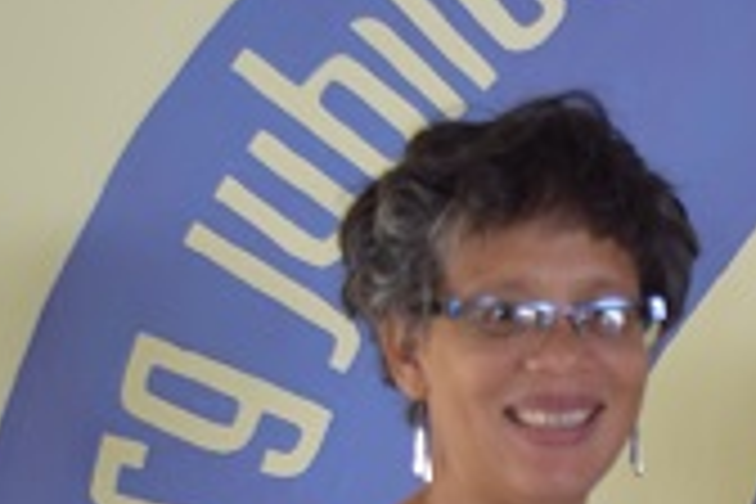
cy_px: 655
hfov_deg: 15.8
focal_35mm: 125
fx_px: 2625
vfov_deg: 10.7
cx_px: 909
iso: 400
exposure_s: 1/80
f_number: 4.5
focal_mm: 28
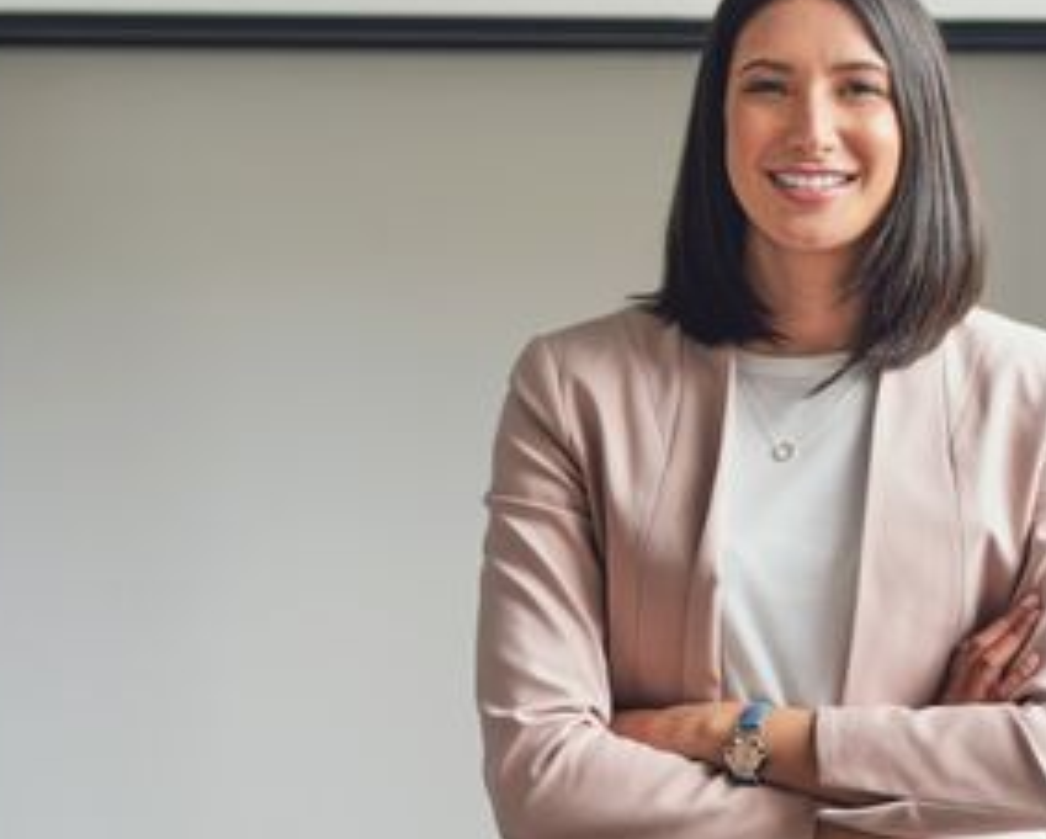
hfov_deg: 14.2
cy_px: 432
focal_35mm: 135
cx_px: 652
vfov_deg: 11.5
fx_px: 4184
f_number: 2
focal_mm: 85
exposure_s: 1/800
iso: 200
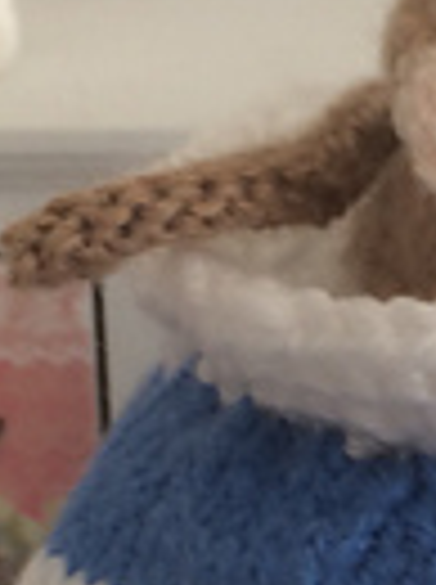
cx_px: 571
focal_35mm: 143
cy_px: 526
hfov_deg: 10.1
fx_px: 2409
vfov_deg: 13.7
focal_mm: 4.15
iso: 40
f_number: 2.2
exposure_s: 1/100
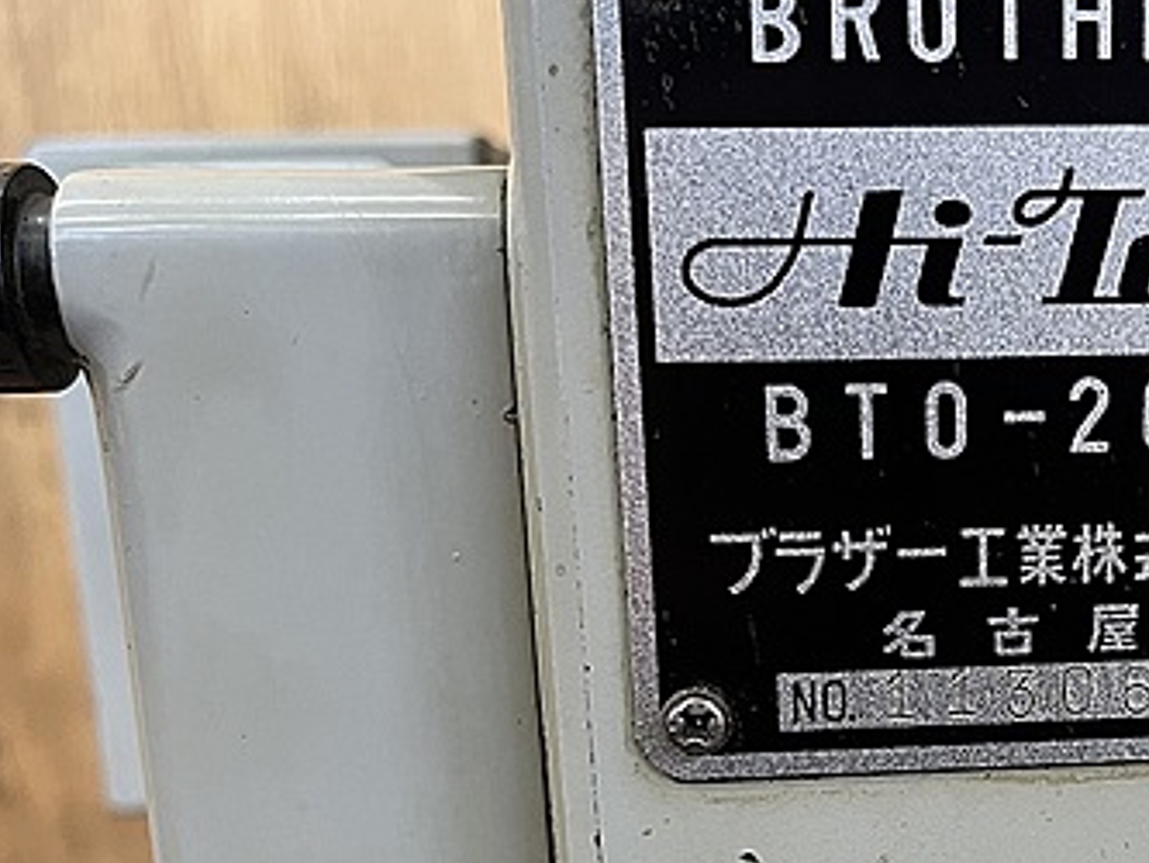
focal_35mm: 50
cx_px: 973
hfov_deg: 36.4
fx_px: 1660
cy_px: 680
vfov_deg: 28.6
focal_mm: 5.1
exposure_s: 1/60
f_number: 1.6
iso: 200
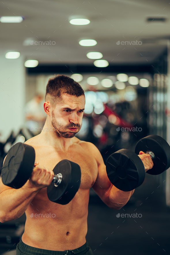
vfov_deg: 23.9
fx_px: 603
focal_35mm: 85
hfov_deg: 16.0
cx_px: 85
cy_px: 128
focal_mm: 85
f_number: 1.8
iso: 200
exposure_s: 1/200
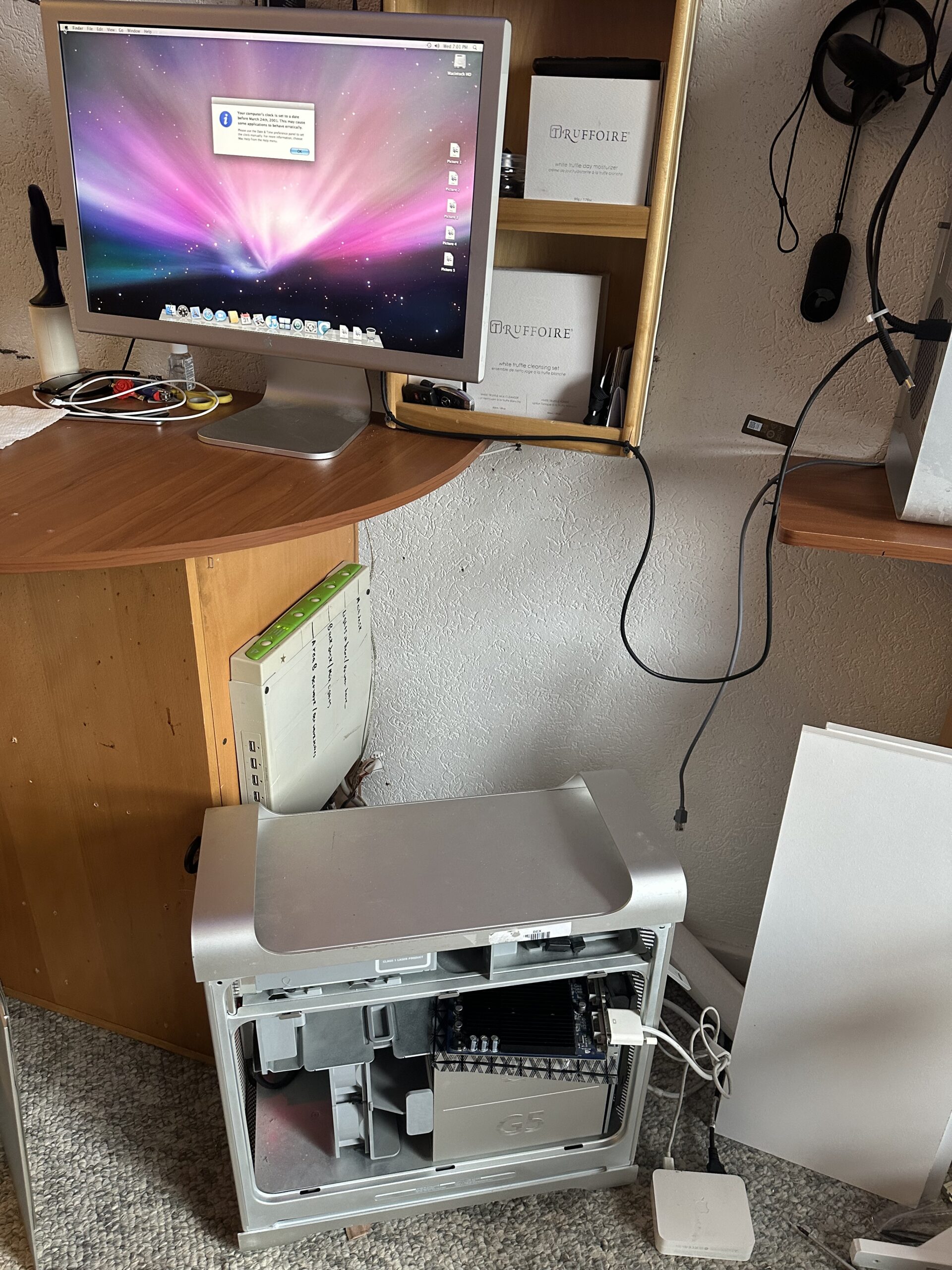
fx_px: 880
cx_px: 476
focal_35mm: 24
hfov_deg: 56.8
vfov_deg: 71.6
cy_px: 635
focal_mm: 6.86
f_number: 1.78
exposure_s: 1/60
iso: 320
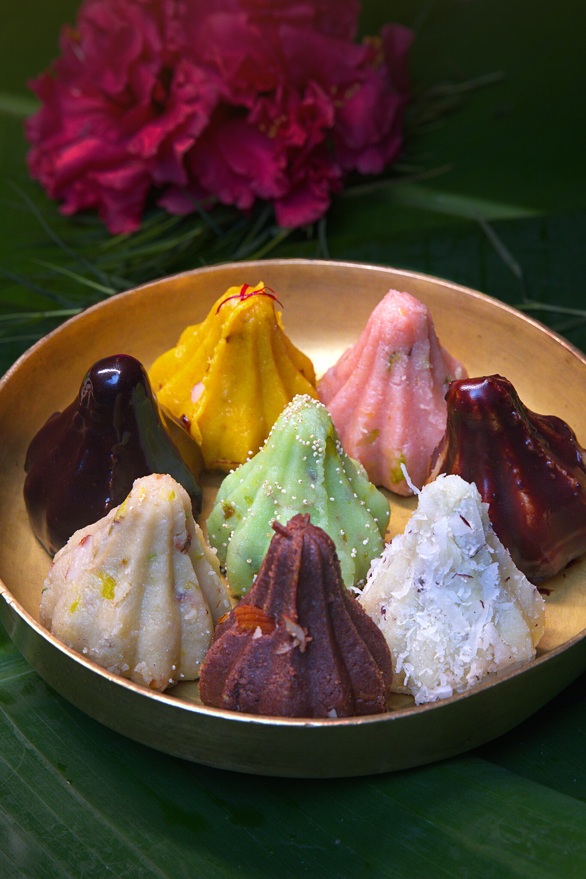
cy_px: 440
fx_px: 2564
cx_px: 293
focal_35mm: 105
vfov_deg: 19.5
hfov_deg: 13.0
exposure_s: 1/100
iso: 1000
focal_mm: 70
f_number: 9
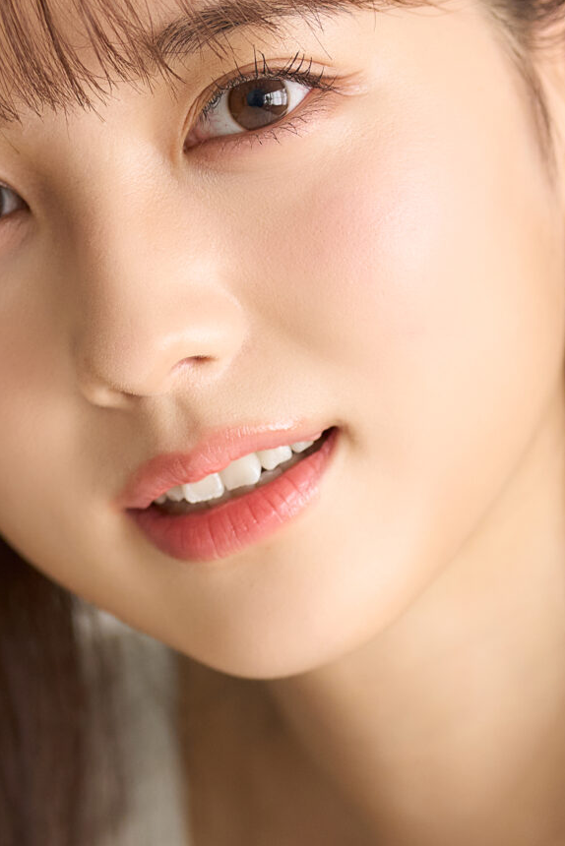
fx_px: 5880
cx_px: 294
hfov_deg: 5.5
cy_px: 657
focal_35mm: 250
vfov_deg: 8.2
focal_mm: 84
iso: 640
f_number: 2.8
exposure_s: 1/125
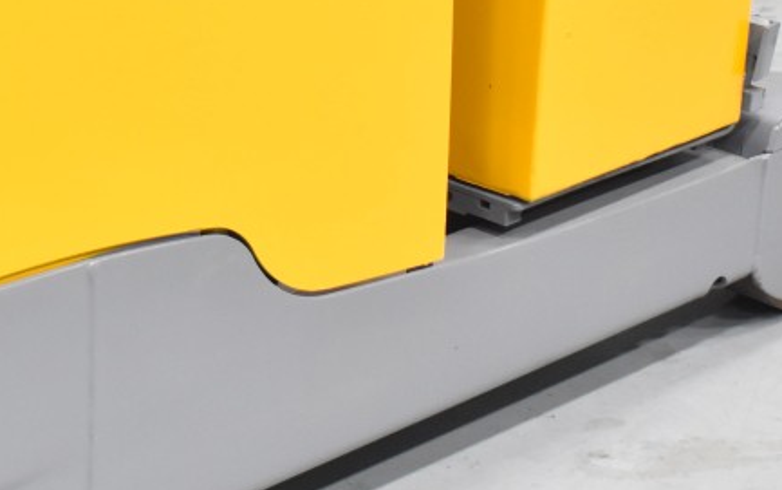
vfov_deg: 11.4
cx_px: -90
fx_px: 2439
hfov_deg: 17.6
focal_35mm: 114
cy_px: 5
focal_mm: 27
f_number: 4
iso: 1600
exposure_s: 1/50
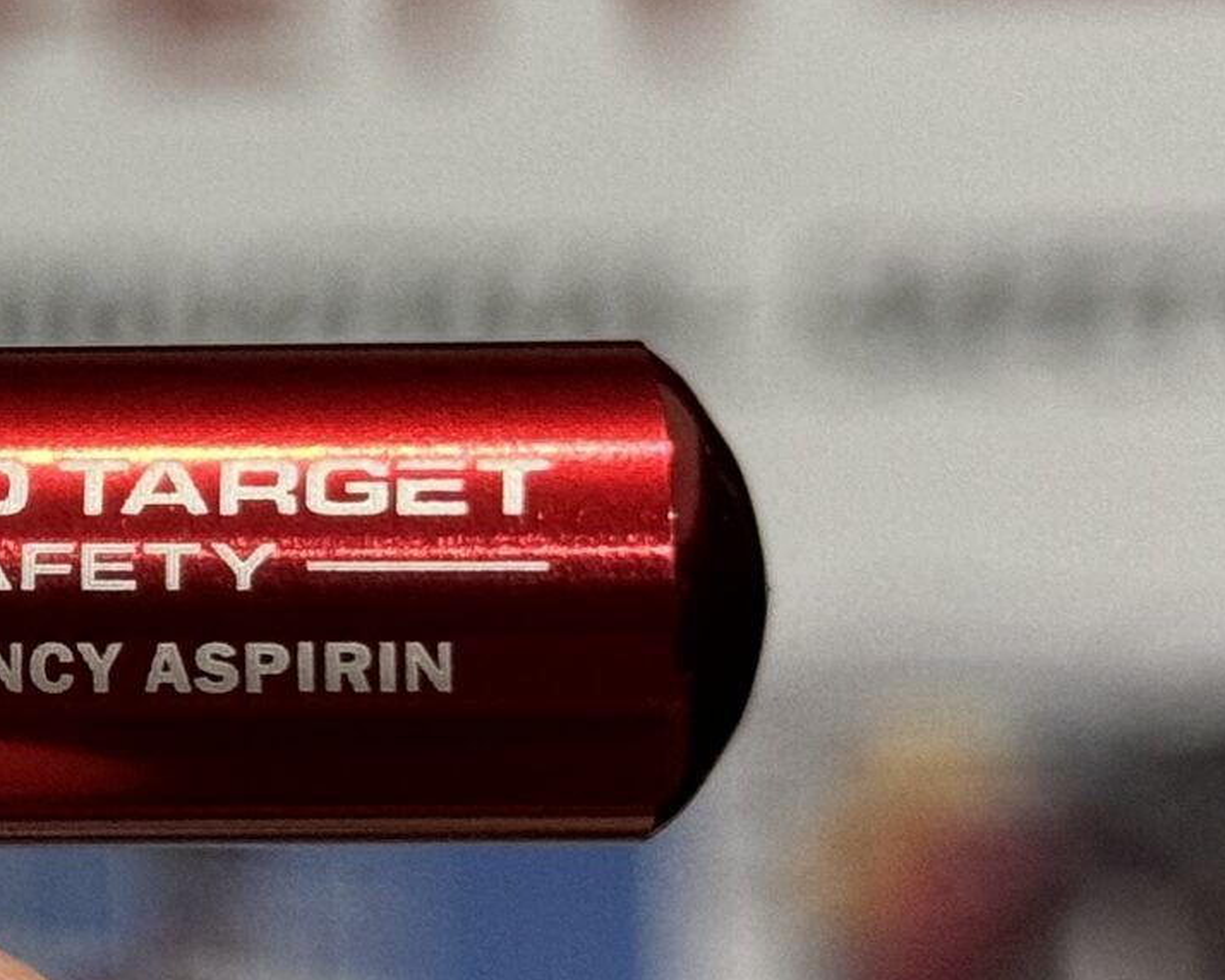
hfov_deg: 11.0
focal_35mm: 168
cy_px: 462
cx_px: -703
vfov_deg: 9.2
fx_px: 6090
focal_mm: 6.76
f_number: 1.78
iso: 250
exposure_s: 1/60
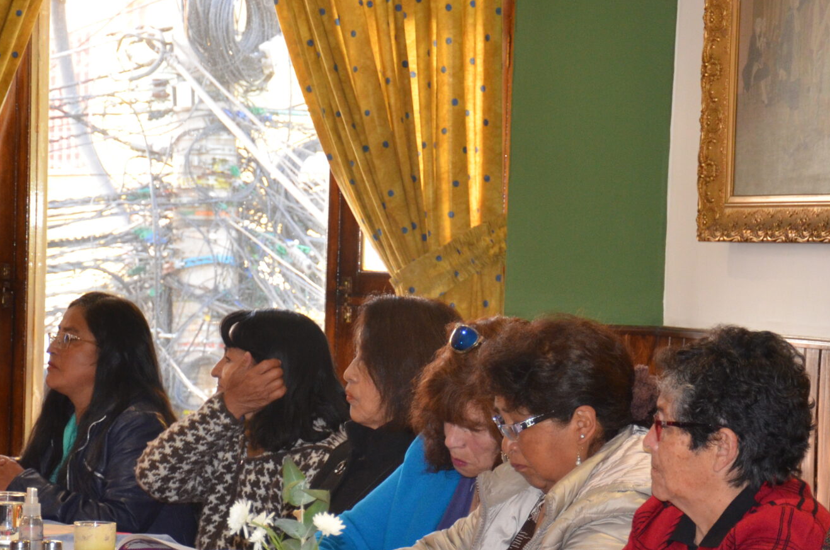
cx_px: 424
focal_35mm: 169
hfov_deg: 12.2
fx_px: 3888
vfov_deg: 8.1
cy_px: 467
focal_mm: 58
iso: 800
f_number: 5
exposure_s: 1/60
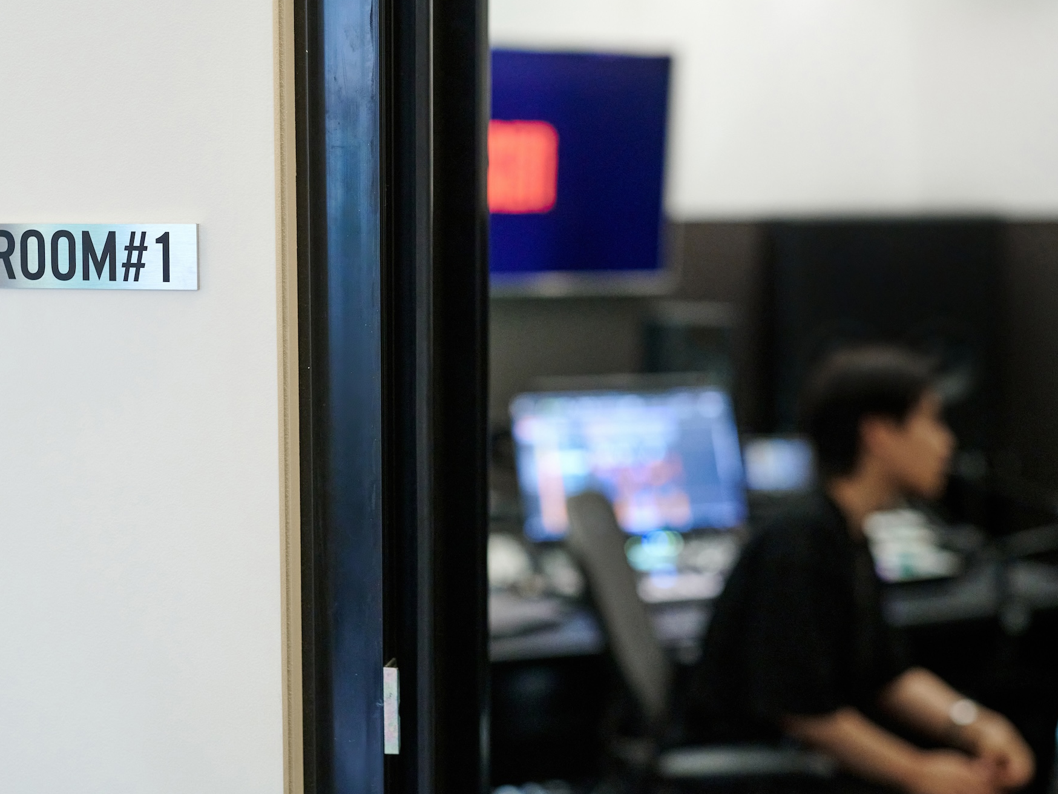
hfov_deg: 34.9
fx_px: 1681
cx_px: 497
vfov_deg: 26.6
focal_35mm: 55
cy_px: 395
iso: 3200
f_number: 2.8
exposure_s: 1/200
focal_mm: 50
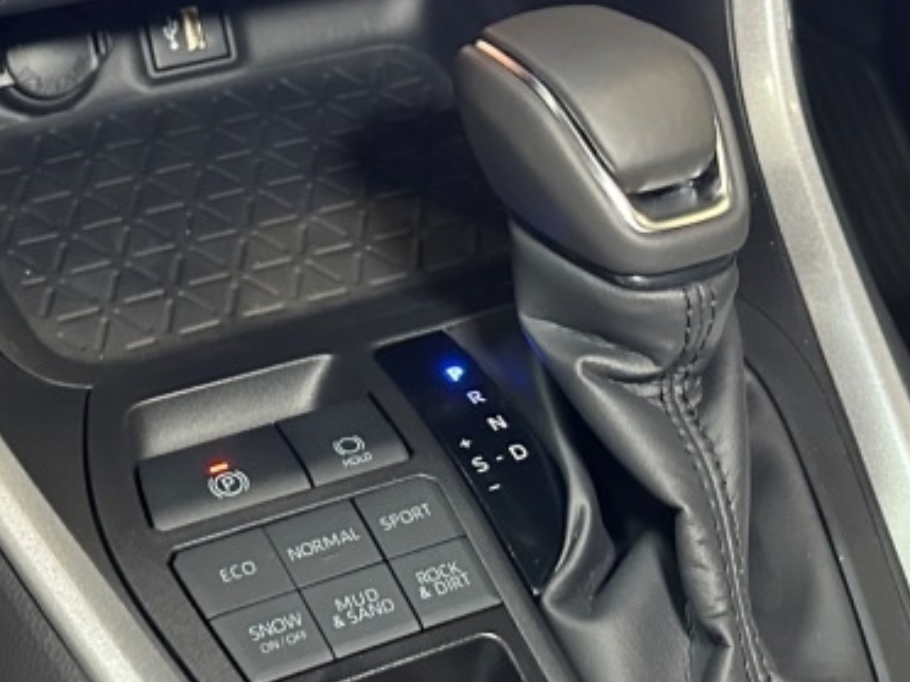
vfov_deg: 22.2
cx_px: 279
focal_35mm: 66
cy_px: 242
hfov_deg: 29.1
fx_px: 1735
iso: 800
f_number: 1.78
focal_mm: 6.86
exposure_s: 1/40
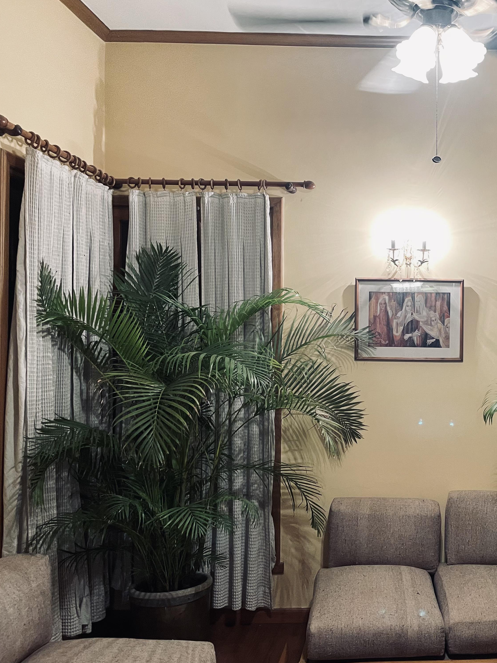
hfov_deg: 38.5
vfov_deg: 52.6
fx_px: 670
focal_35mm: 35
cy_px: 329
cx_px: 426
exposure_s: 1/50
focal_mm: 4.2
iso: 200
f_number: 1.6
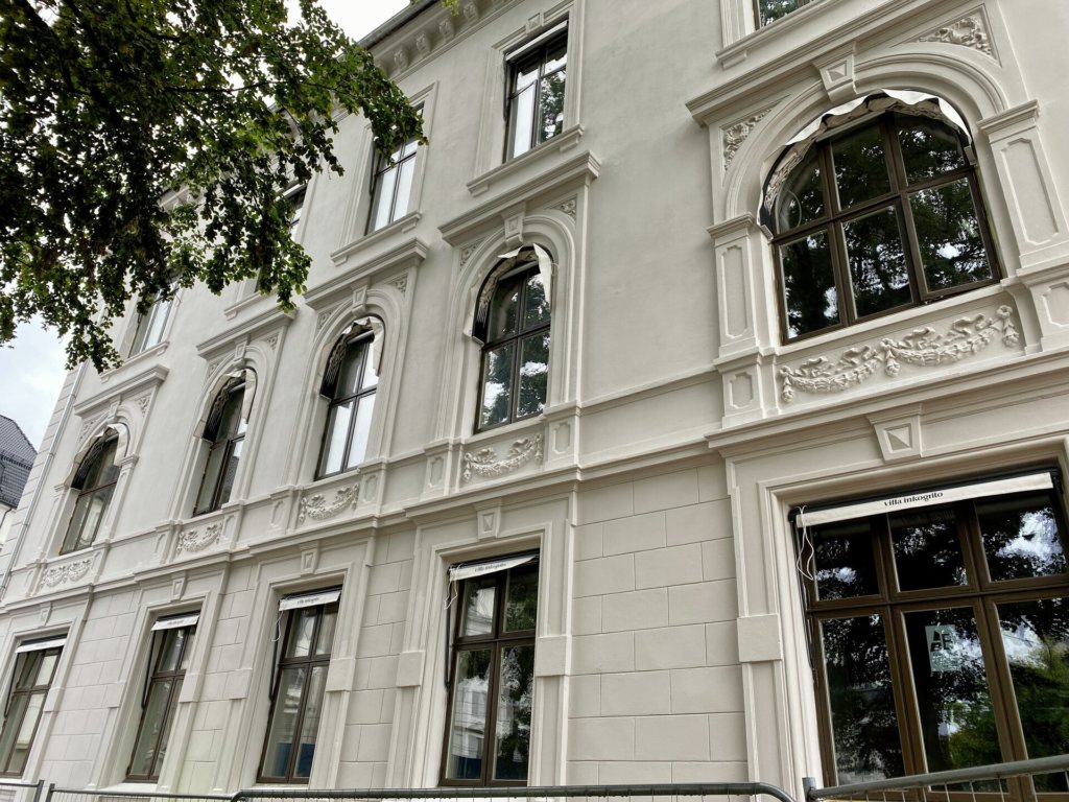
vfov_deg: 53.1
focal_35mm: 26
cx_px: 534
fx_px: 803
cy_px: 401
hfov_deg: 67.3
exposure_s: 1/122
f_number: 1.8
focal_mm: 4.25
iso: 40
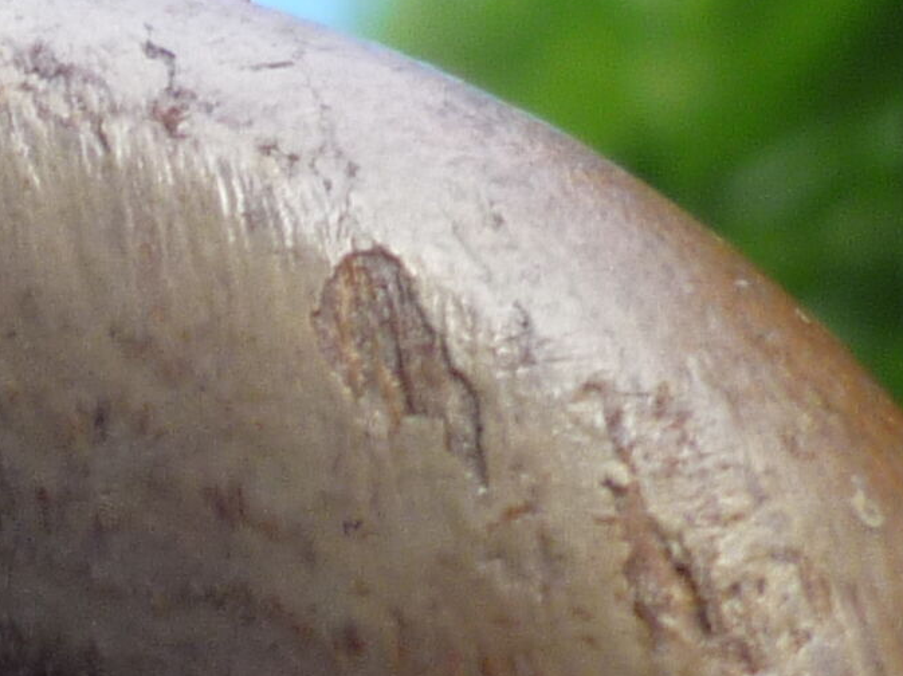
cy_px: 1422
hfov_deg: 10.8
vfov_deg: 7.9
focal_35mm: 179
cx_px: -330
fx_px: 4667
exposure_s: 1/320
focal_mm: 5.5
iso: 80
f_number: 2.8
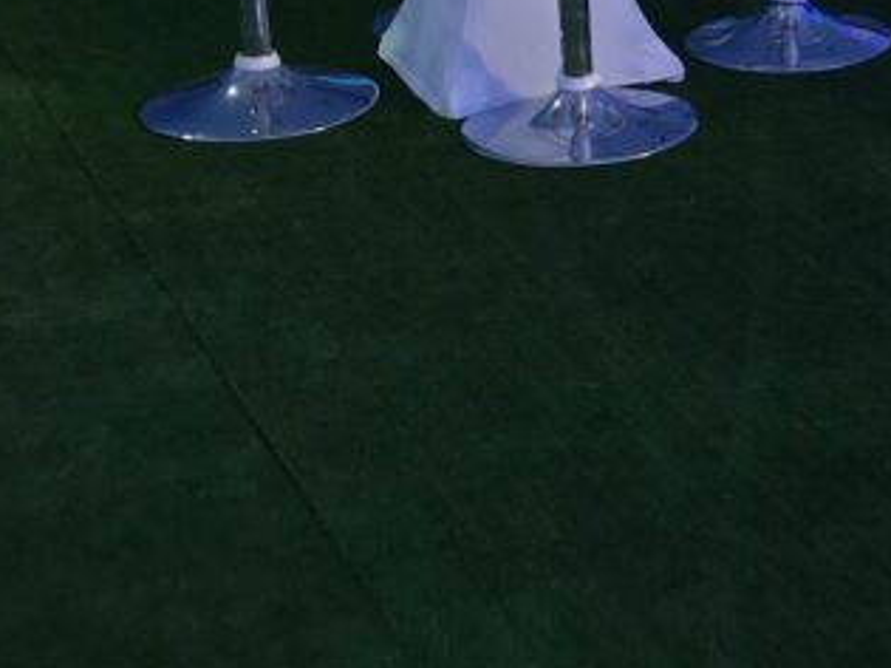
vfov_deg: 16.1
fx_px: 2341
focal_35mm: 91
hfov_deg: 20.6
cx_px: 962
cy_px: 91
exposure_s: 1/17
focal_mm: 3.99
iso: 100
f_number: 1.8
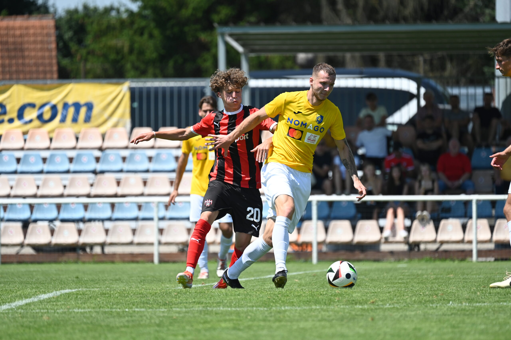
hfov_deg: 6.2
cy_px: 170
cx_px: 256
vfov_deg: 4.2
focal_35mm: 330
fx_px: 4681
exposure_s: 1/2500
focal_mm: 330
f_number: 5.3
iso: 500
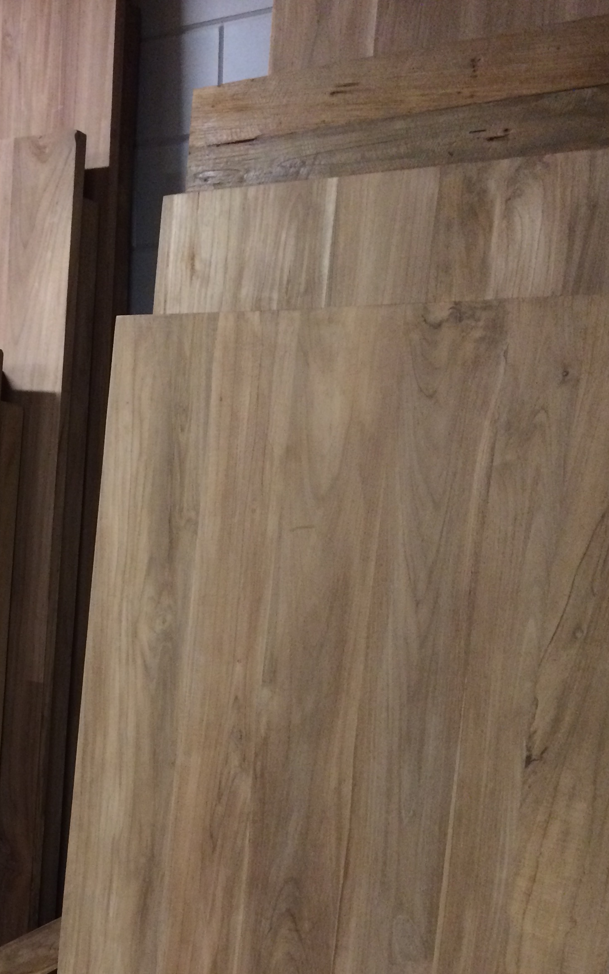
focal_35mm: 43
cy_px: 678
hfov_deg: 29.6
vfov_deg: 45.3
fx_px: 1142
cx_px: 193
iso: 320
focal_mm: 4.15
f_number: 2.2
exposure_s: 1/33
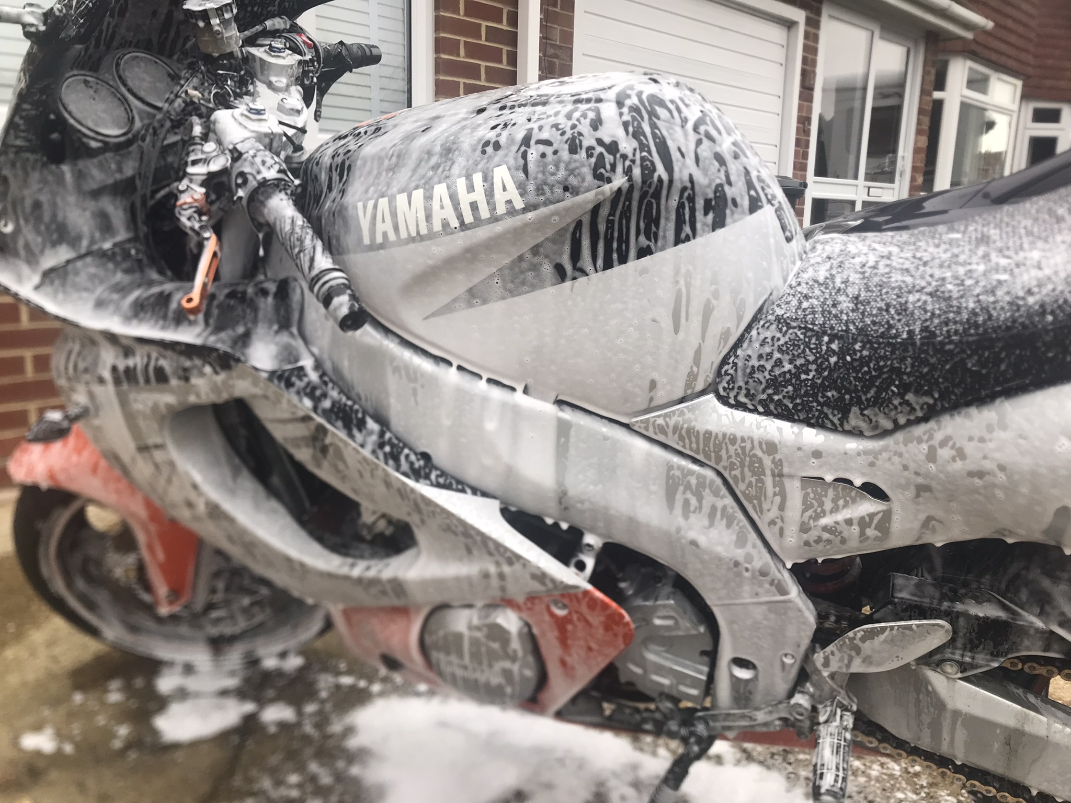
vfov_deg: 49.7
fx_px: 866
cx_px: 536
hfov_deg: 63.4
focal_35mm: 28
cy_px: 402
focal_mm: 3.99
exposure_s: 1/150
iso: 20
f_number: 1.8
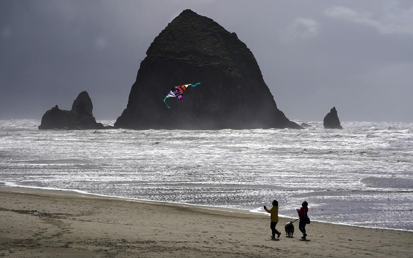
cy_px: 120
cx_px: 206
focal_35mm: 103
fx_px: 1159
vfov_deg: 12.7
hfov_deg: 20.2
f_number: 22
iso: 800
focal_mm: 100
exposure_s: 1/2000
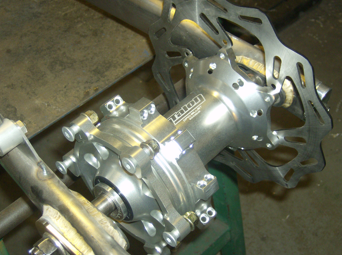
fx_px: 572
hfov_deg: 33.3
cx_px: 176
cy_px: 126
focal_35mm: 58
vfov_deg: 25.1
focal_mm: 9.3
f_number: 3.4
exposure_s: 1/82.2
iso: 200
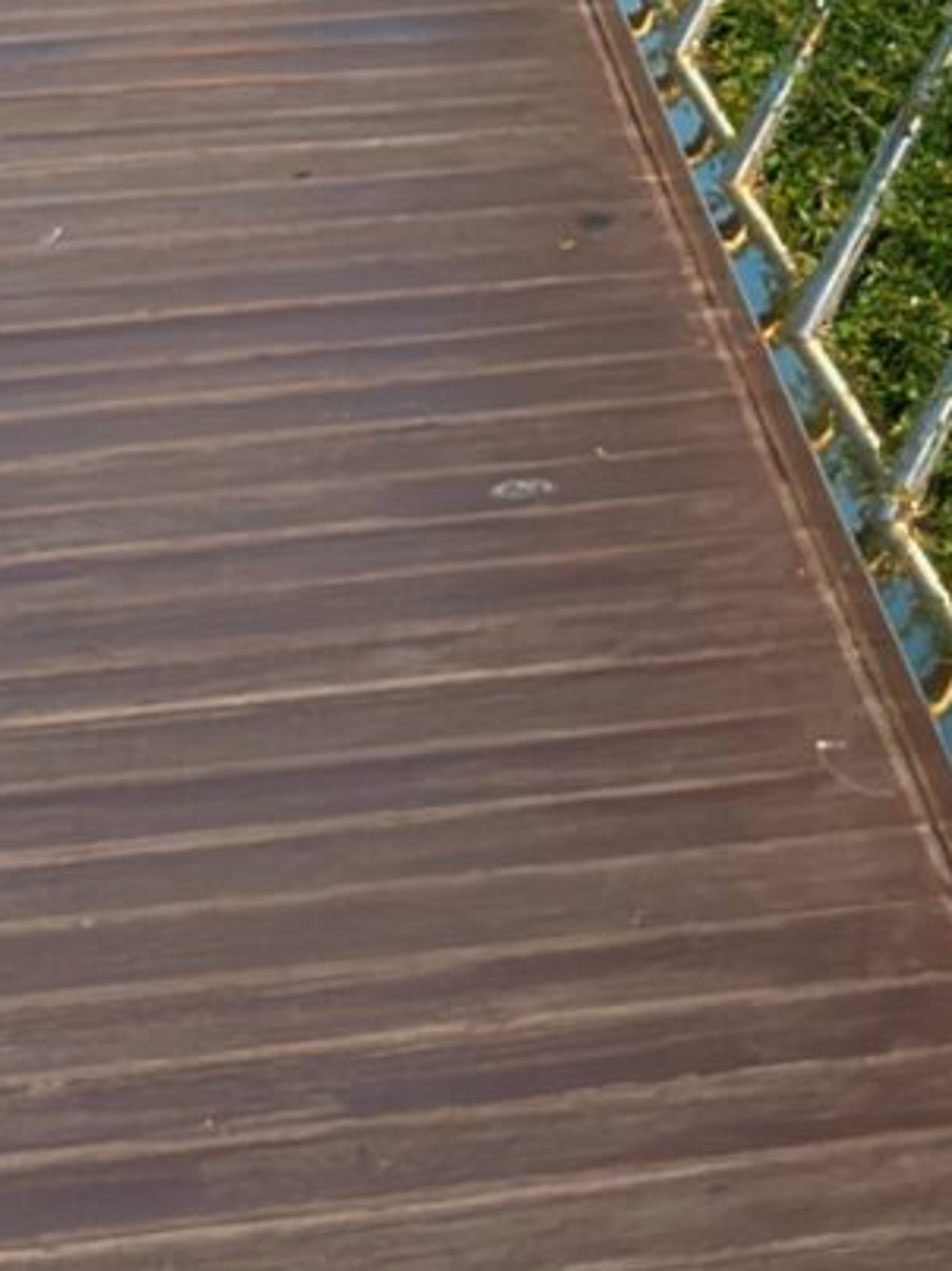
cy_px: -1113
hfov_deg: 7.9
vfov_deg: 10.1
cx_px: 1686
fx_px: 6714
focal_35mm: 183
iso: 64
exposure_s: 1/6211
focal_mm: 6.86
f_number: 1.78
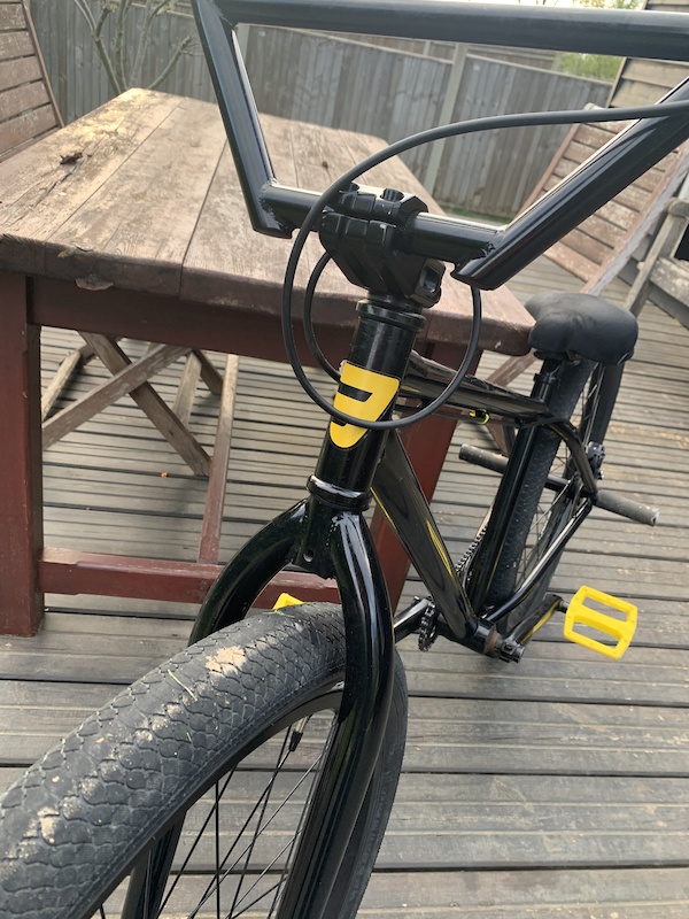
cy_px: 460
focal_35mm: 26
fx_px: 690
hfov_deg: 53.1
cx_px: 344
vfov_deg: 67.3
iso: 64
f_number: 1.8
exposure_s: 1/121
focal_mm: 4.25
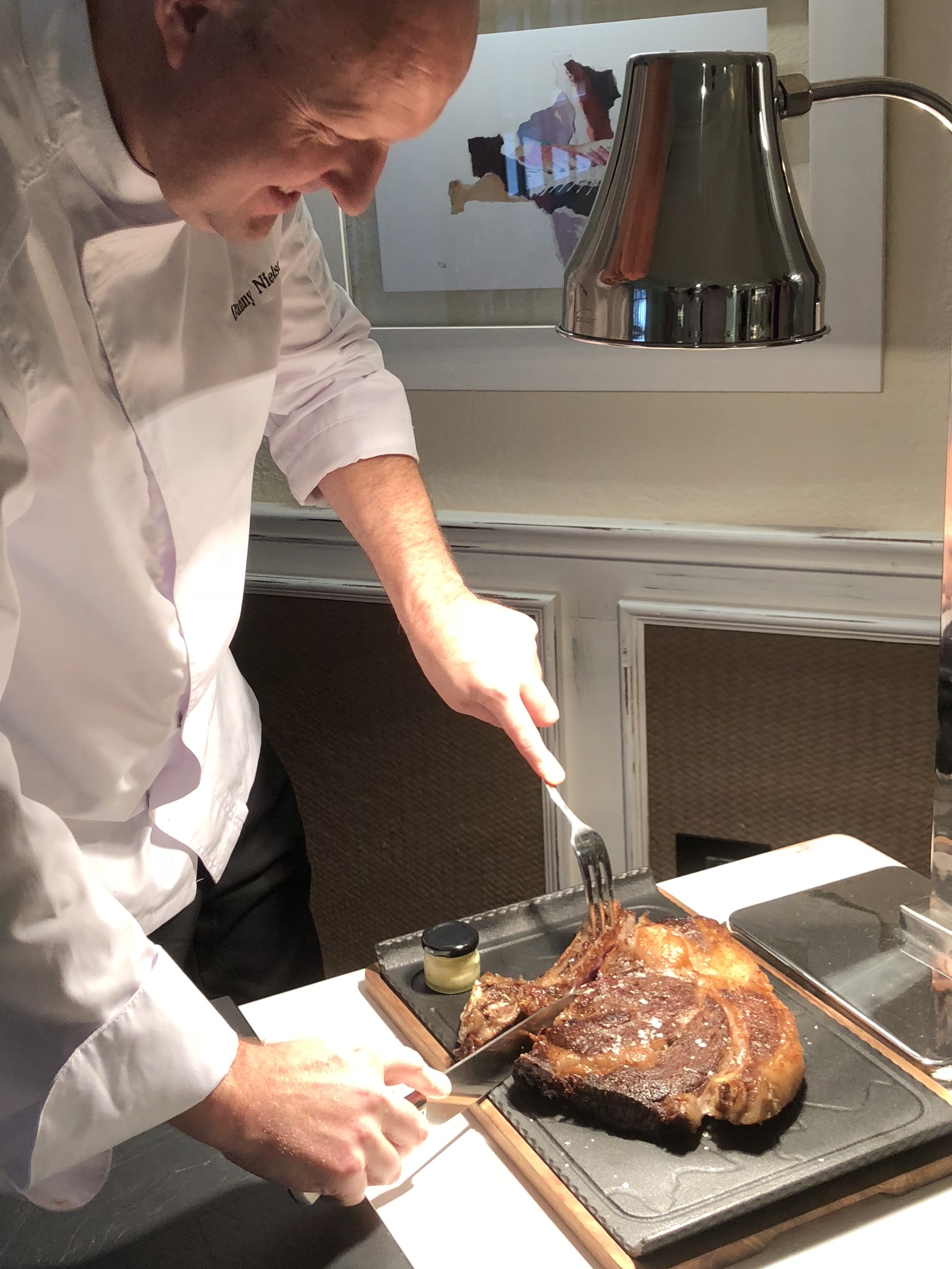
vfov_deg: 42.9
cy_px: 575
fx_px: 1613
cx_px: 429
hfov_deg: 32.9
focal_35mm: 44
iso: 25
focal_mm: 3.99
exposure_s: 1/33
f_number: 1.8
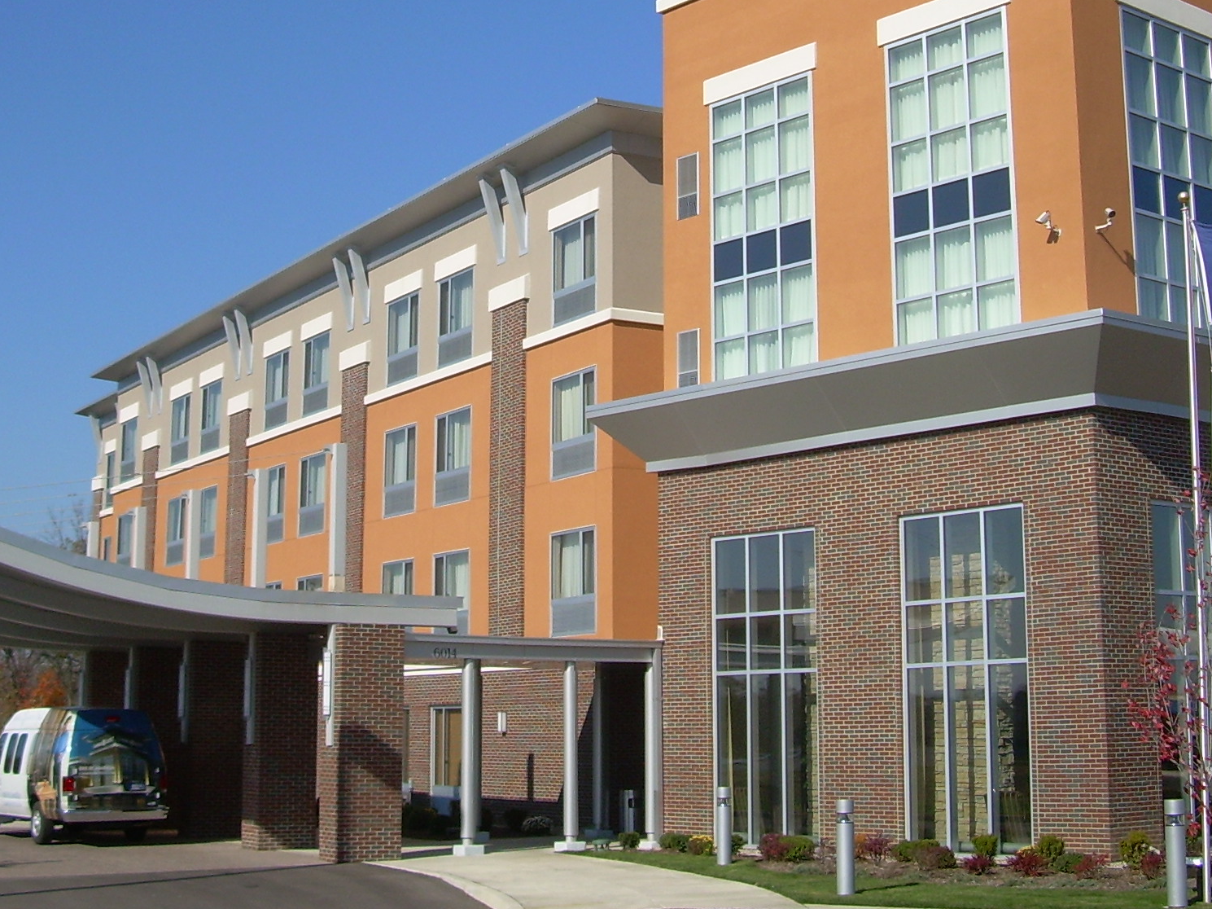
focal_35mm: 58
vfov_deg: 24.9
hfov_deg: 33.2
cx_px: 637
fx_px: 2030
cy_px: 230
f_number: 2.8
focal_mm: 6.3
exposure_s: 1/1414
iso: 50
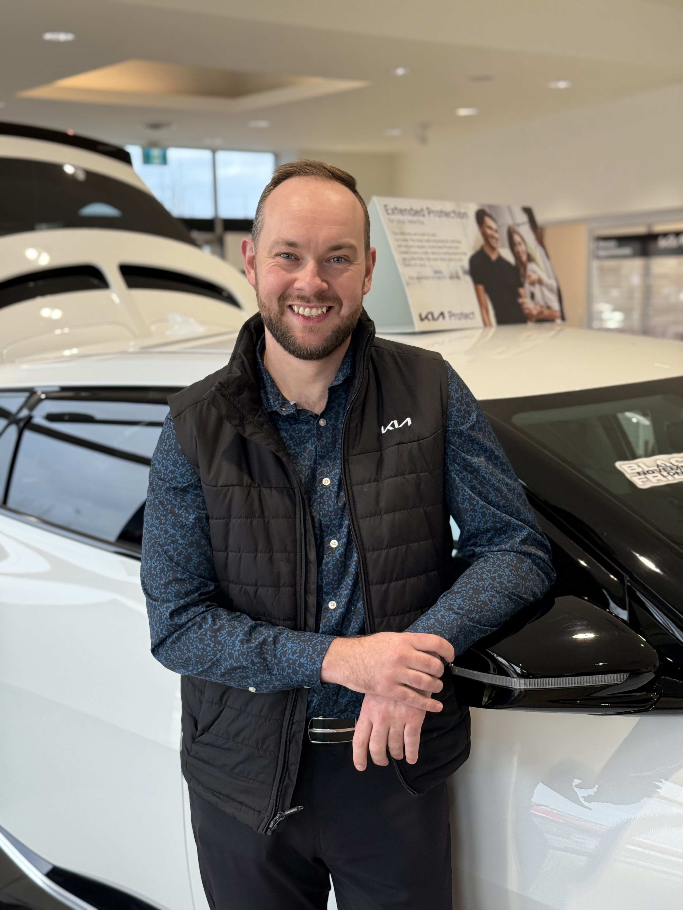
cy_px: 455
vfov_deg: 39.7
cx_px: 342
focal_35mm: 48
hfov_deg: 30.3
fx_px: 1263
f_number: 1.78
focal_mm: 6.76
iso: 125
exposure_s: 1/167
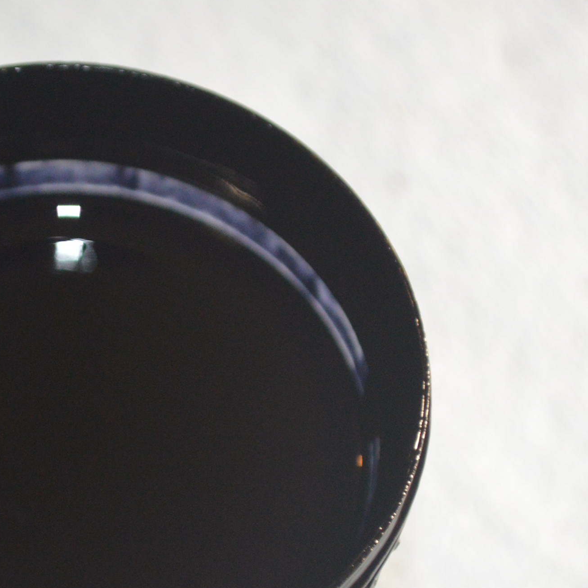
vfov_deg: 10.8
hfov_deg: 10.8
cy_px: 379
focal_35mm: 161
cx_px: 58
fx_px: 3094
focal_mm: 55
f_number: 5.6
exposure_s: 1/60
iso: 1800
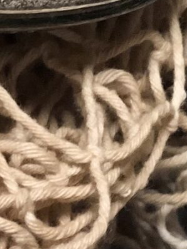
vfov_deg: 6.4
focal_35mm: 294
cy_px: -375
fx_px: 2116
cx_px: -1
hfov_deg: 5.0
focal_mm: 6.6
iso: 200
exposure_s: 1/33
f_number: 2.8
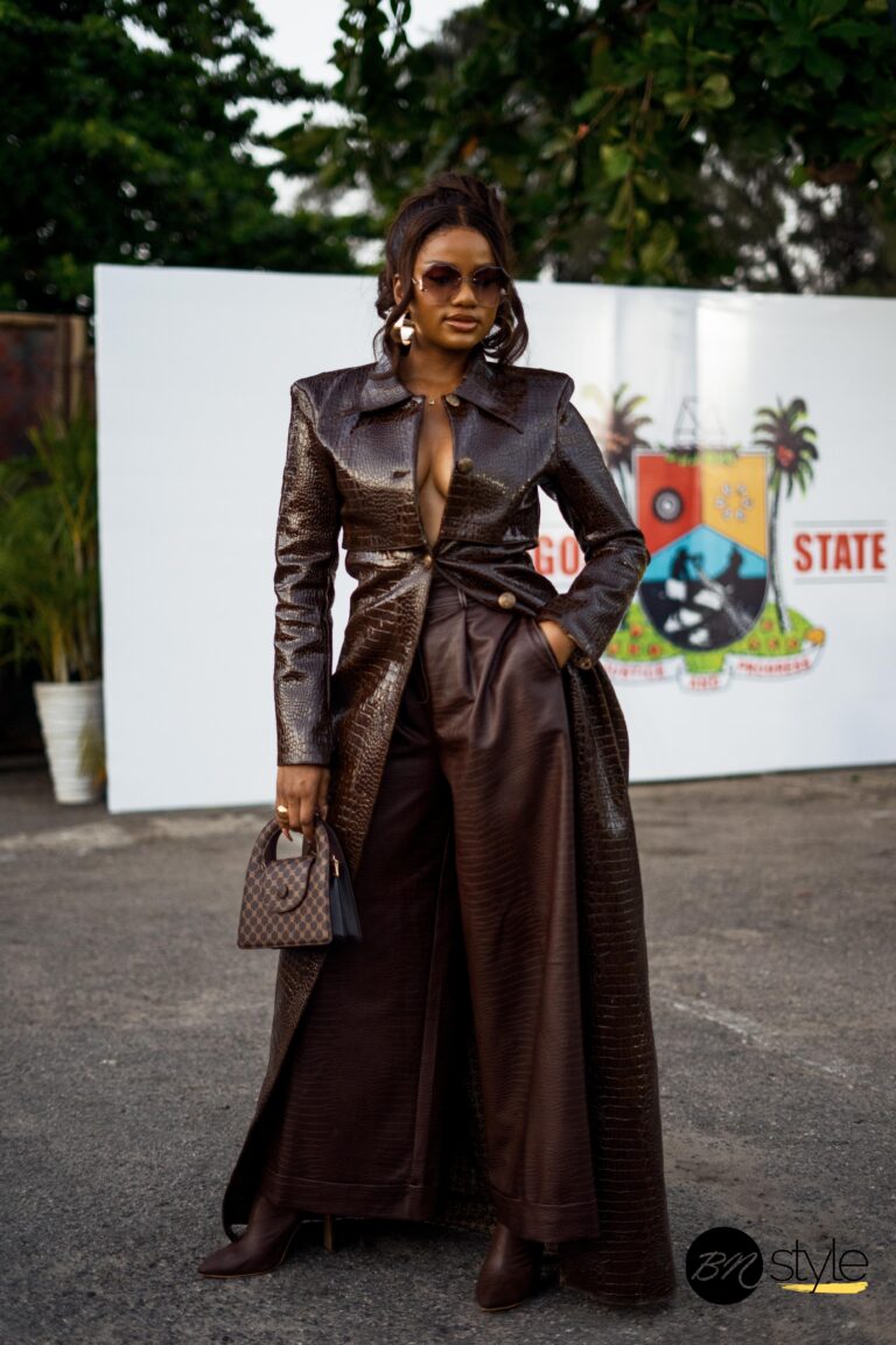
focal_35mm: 50
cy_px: 672
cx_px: 448
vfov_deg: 39.6
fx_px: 1867
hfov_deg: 27.0
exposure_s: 1/640
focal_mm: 50
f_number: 1.8
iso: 2000
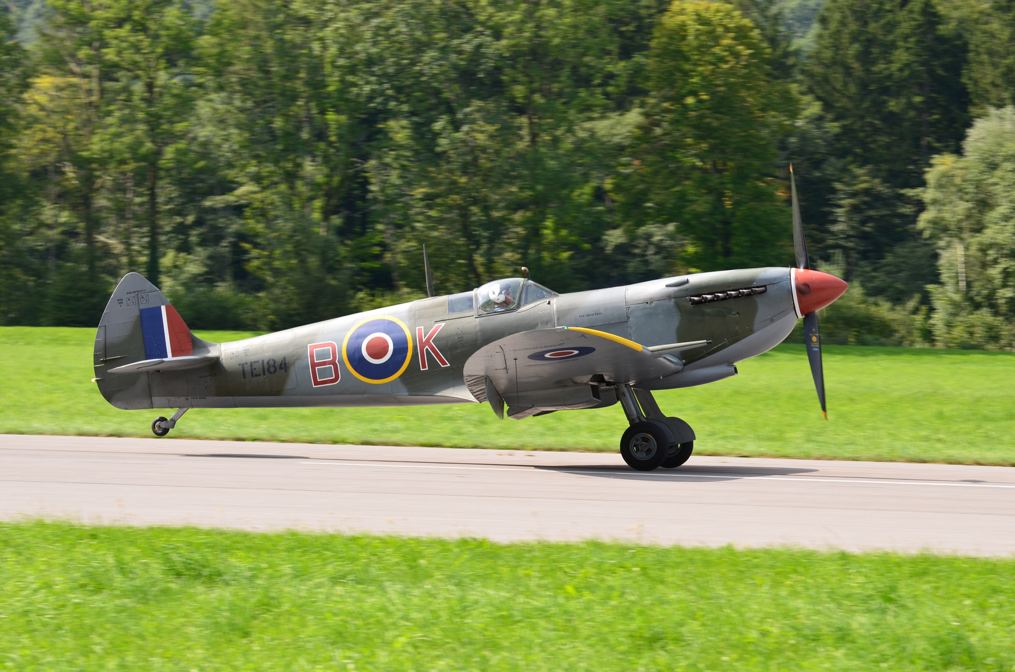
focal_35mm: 174
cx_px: 508
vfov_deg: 7.9
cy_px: 336
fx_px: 4895
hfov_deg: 11.8
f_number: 7.1
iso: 320
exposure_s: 1/400
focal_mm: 116
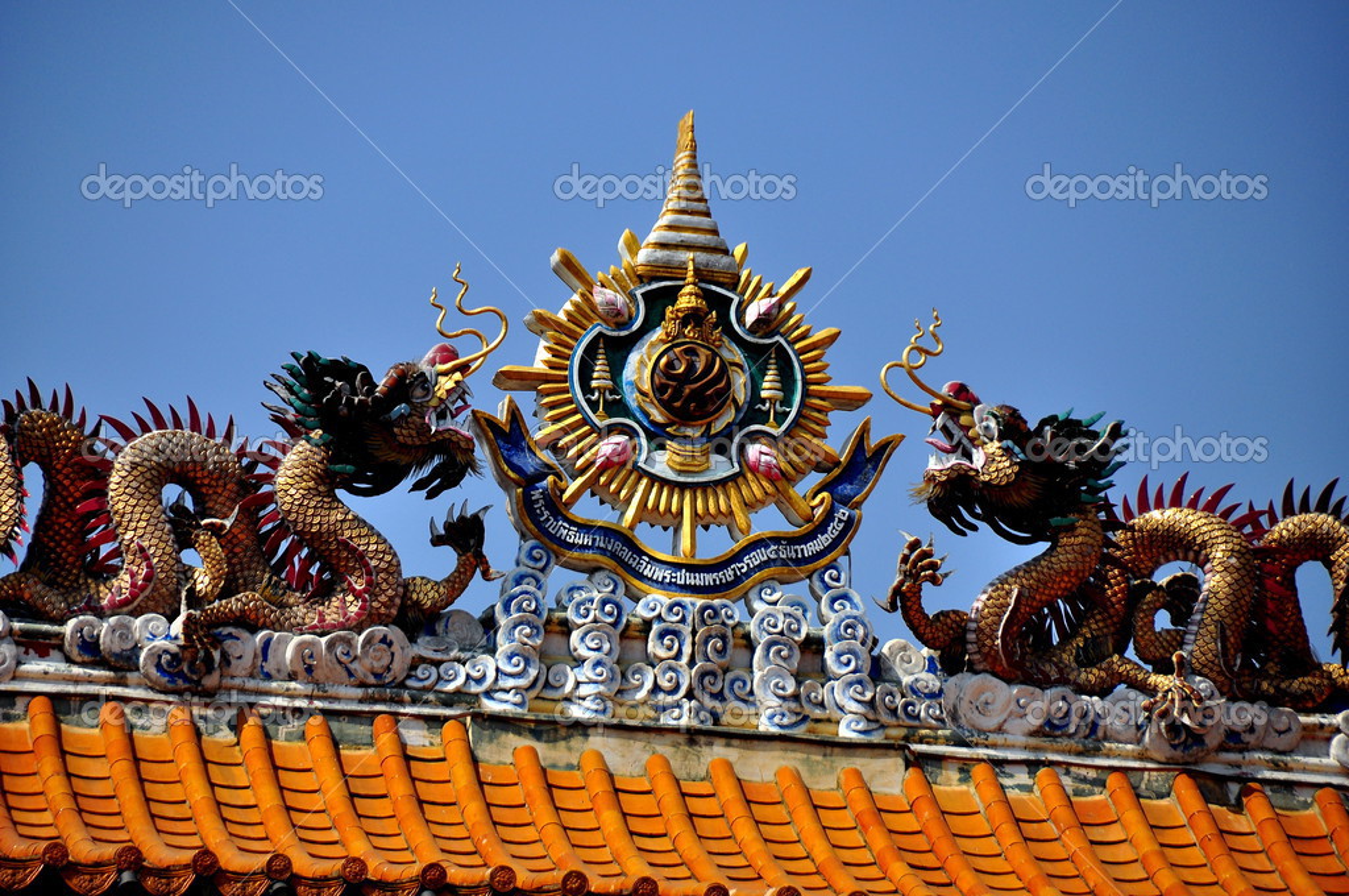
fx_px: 11227
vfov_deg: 4.6
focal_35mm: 300
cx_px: 674
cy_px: 448
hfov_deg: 6.9
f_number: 5.6
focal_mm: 200
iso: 200
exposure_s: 1/1600
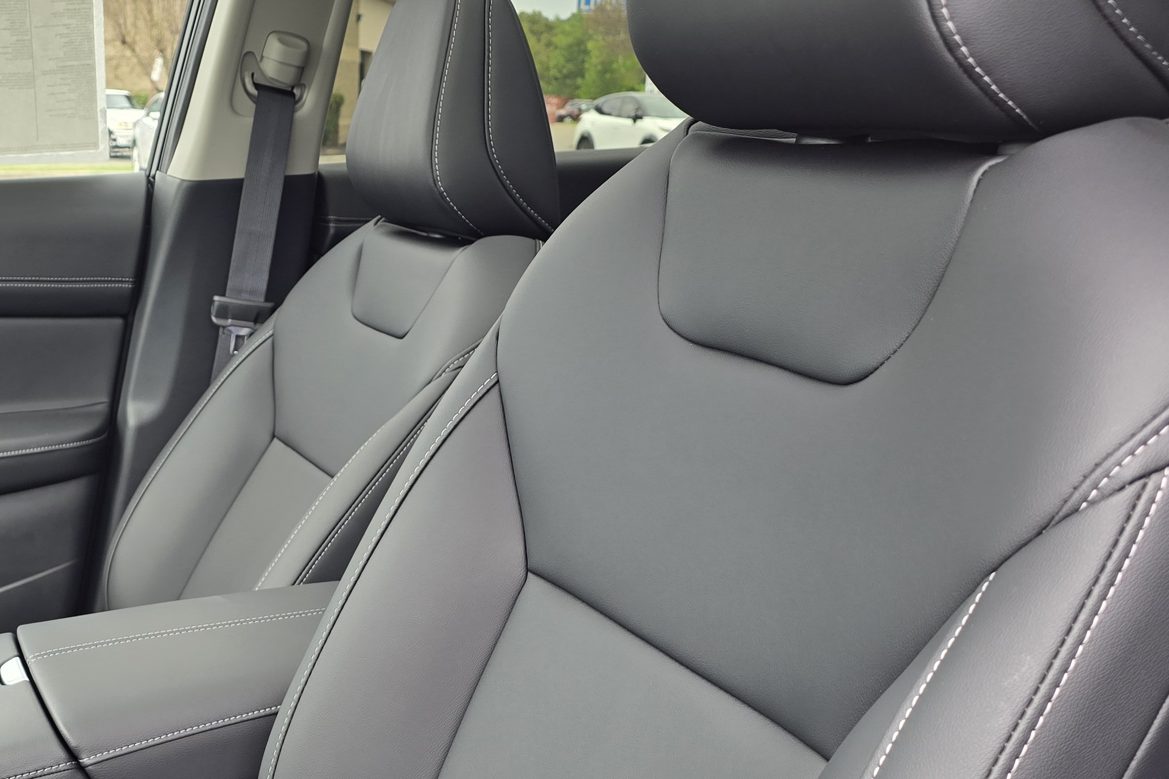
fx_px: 1429
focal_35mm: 44
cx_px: 335
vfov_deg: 30.0
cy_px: 579
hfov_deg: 43.5
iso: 32
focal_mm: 6.3
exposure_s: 1/180
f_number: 1.7
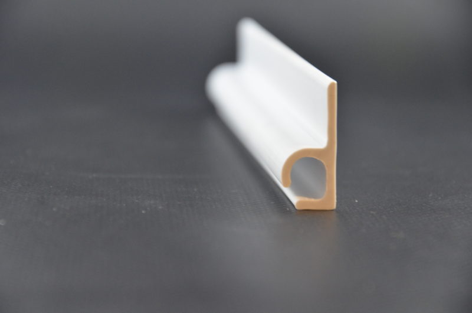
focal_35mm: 158
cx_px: 236
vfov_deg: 8.7
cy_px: 156
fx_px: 2061
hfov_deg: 13.1
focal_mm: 105
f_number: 5.6
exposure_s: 1/25
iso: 1600
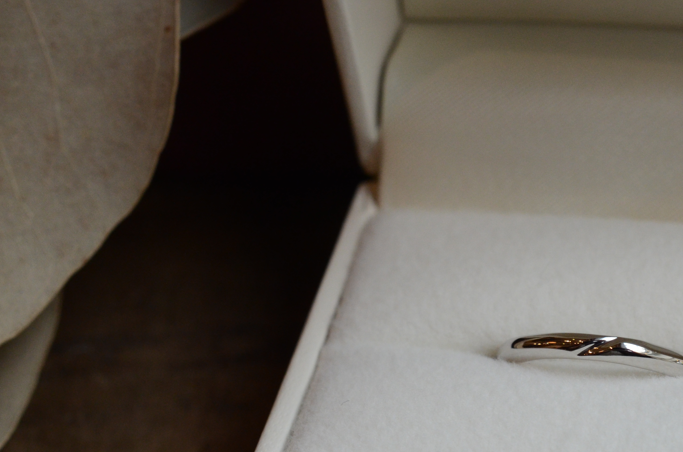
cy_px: 291
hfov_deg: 20.0
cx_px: 546
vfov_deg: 13.5
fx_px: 1912
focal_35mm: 101
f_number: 8
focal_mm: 40
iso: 1250
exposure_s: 1/200
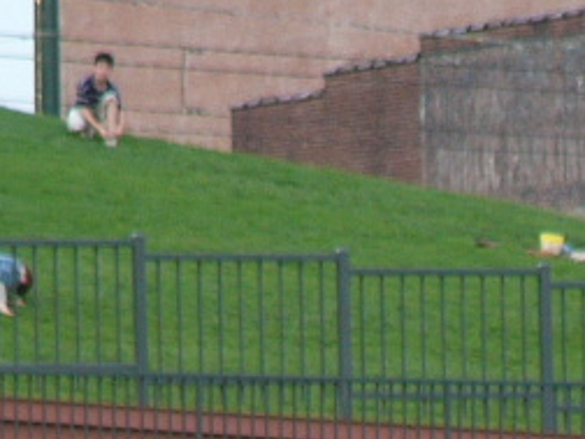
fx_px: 17762
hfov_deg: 1.9
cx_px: 734
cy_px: 1110
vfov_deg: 1.4
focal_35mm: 1051
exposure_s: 1/60
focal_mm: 34.4
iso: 75
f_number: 2.8
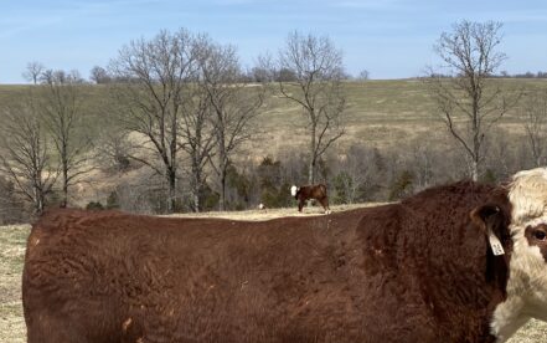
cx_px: 347
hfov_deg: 31.8
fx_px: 954
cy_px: 276
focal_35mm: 64
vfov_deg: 20.1
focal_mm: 4.25
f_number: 1.8
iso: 32
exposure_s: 1/3205
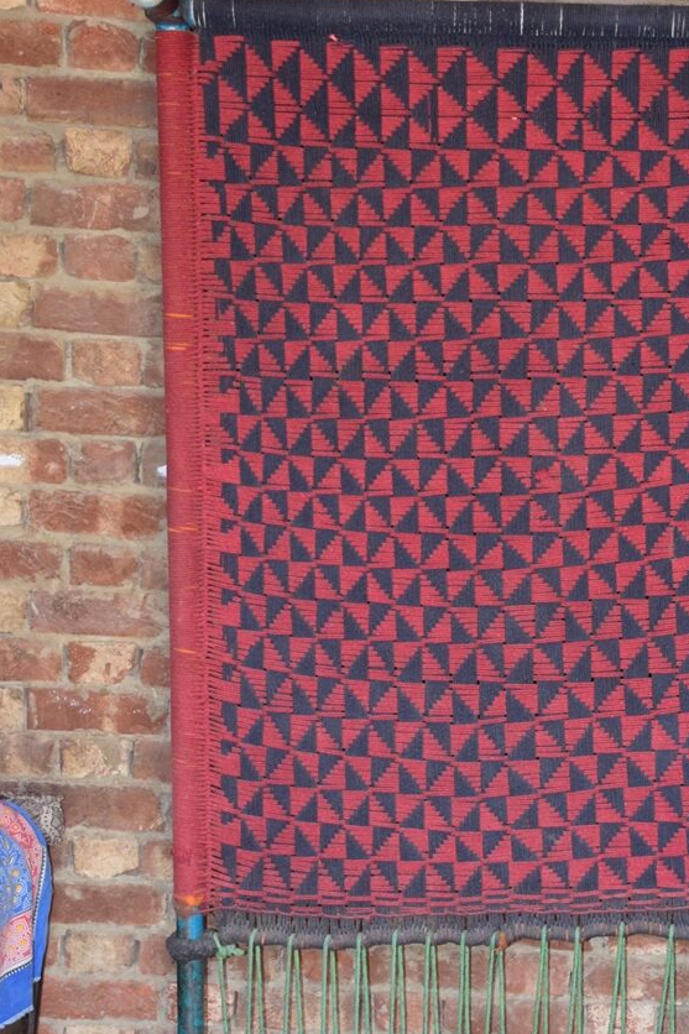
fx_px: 2671
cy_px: 700
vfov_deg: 21.8
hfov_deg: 14.5
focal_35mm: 93
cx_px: 623
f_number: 5
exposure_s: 1/100
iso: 800
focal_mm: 32
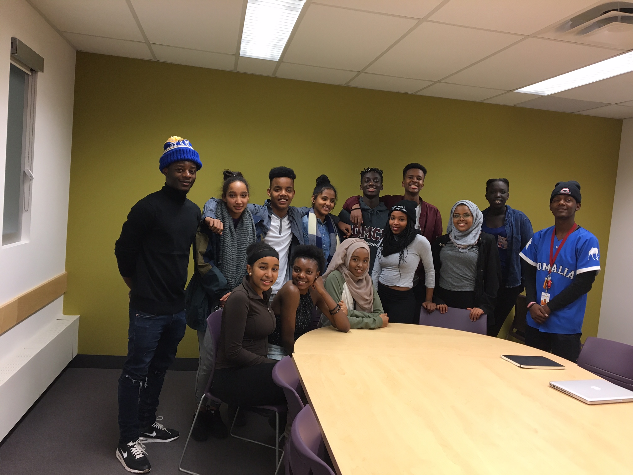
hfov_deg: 61.7
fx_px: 530
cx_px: 316
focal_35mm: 29
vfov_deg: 48.2
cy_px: 238
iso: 50
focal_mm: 4.15
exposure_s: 1/30
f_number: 2.2
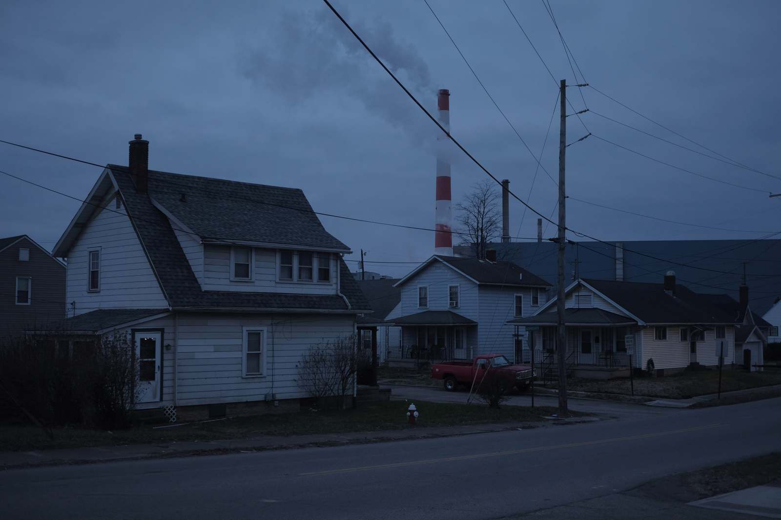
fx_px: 889
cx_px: 390
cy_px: 260
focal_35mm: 41
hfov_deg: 47.4
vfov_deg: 32.6
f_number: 2.8
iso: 500
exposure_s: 1/125
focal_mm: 27
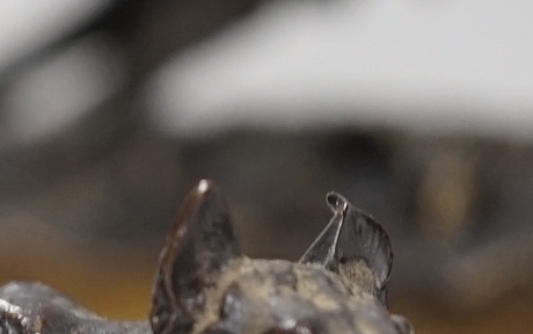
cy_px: 434
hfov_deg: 9.2
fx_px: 3255
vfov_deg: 5.8
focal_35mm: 224
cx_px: -172
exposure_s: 1/60
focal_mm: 30
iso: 640
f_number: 3.5
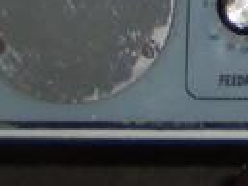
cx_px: 492
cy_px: -437
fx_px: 1592
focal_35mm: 222
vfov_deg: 6.0
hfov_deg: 8.5
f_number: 3.9
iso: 100
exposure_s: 1/40
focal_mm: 5.1
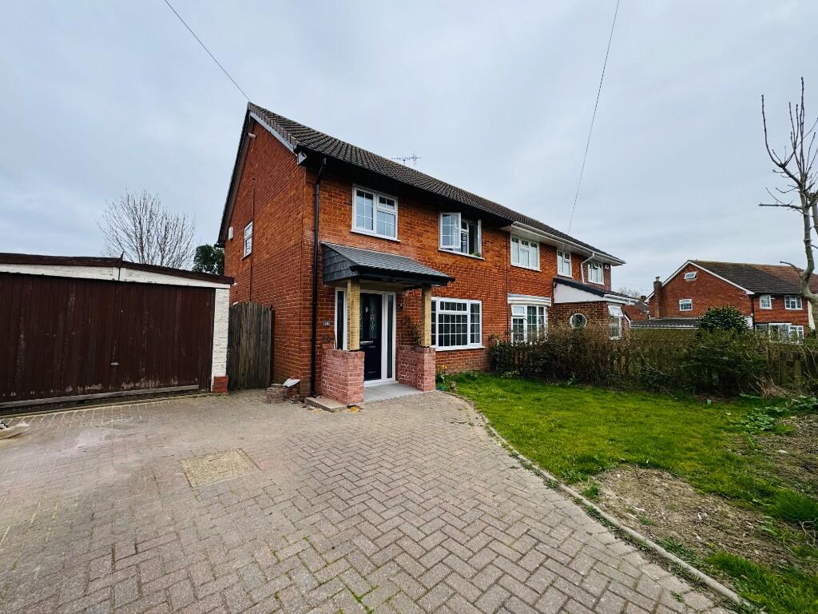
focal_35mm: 14
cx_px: 409
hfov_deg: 102.1
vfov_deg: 85.7
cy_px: 307
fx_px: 331
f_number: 2.2
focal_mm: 2.22
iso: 40
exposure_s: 1/796
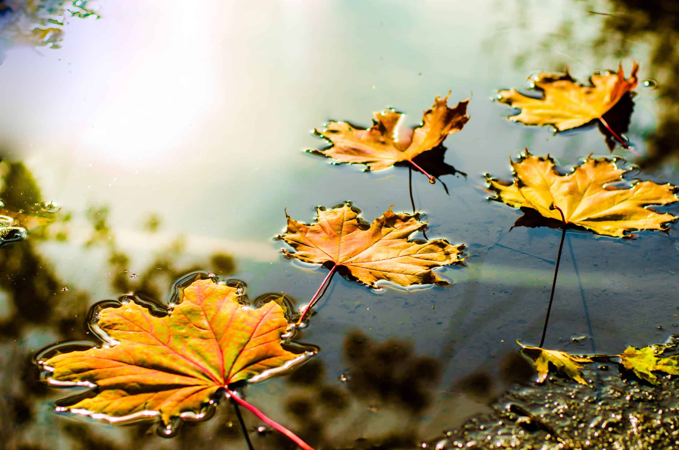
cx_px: 340
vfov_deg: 18.1
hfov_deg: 27.0
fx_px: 1412
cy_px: 225
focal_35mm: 75
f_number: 4
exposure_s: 1/1000
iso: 200
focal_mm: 50
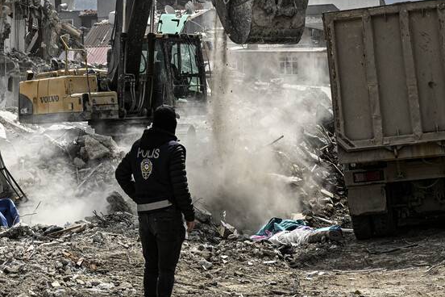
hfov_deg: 23.3
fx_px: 1075
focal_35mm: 87
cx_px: 271
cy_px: 16
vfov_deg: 15.5
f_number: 5.6
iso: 400
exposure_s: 1/4000
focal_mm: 40
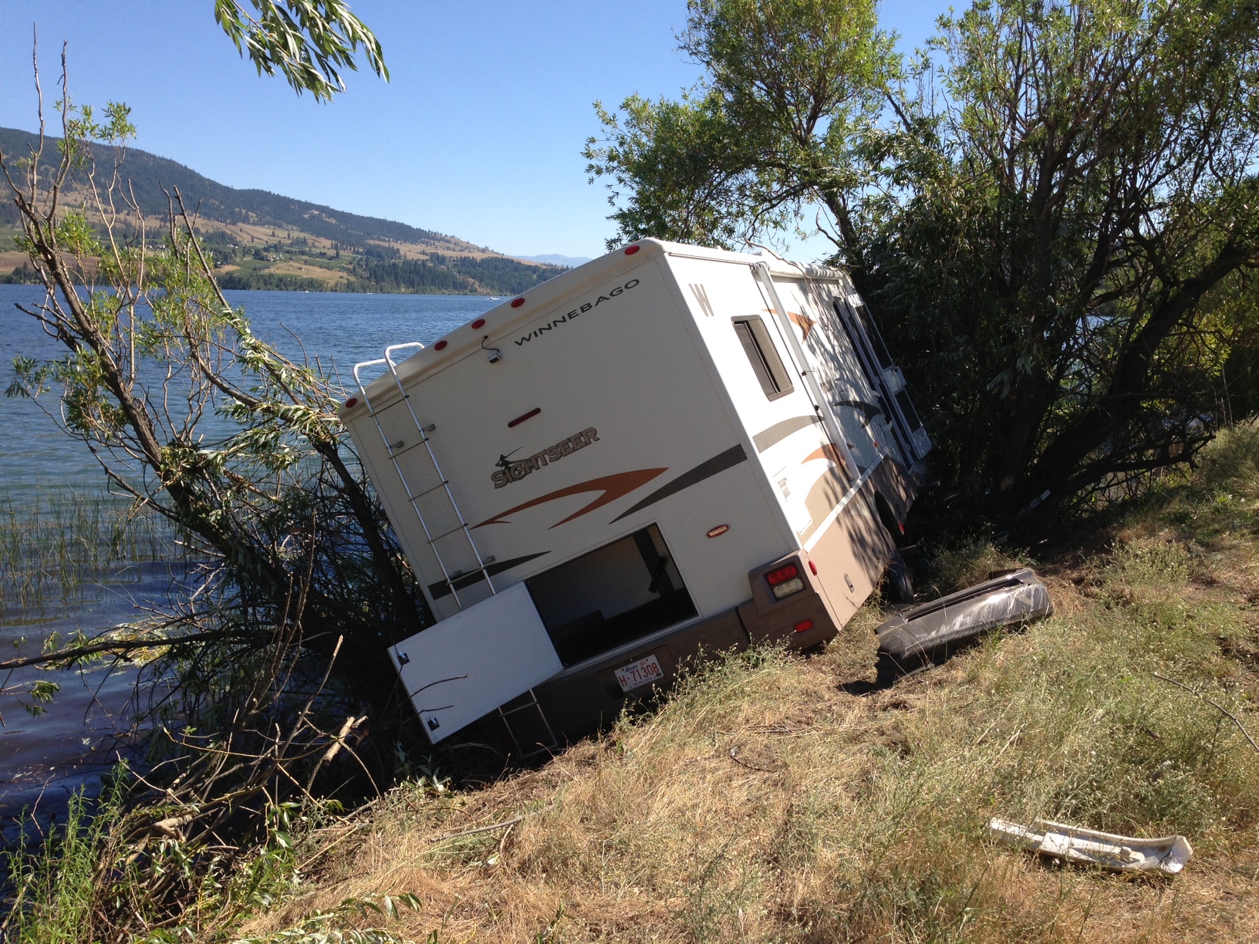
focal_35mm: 33
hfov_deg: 55.4
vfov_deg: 42.9
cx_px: 630
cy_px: 472
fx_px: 1200
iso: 50
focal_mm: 4.13
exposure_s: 1/1063
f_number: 2.4
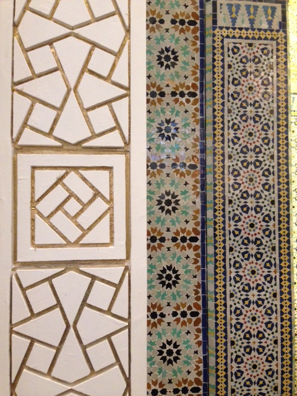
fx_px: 378
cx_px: 148
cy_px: 198
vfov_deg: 55.4
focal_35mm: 33
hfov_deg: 42.9
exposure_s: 1/20
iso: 250
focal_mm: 4.12
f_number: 2.4
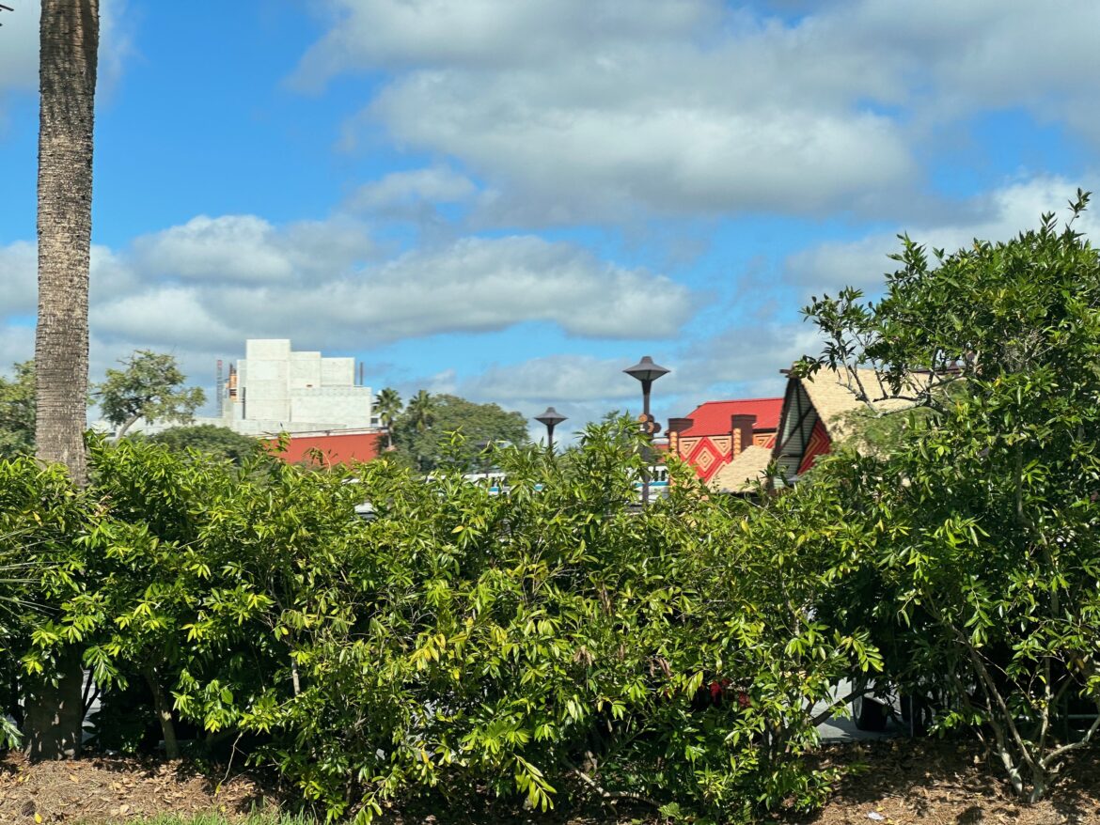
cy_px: 412
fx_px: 2447
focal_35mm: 77
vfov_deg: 19.1
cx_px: 550
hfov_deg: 25.3
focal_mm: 9
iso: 32
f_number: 2.8
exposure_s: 1/723
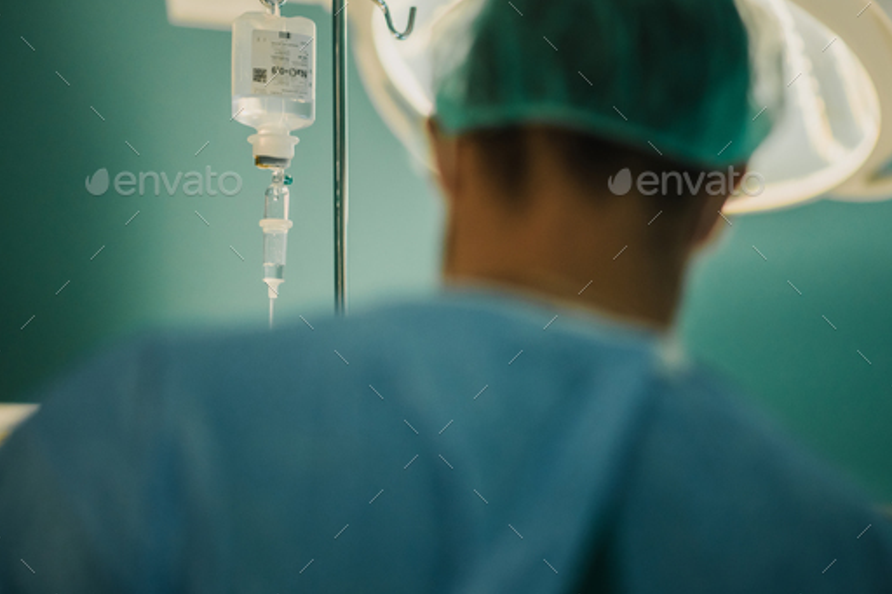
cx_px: 420
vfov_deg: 14.0
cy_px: 264
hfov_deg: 20.8
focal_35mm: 98
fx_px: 2427
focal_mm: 85
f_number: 1.8
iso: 1000
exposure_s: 1/160
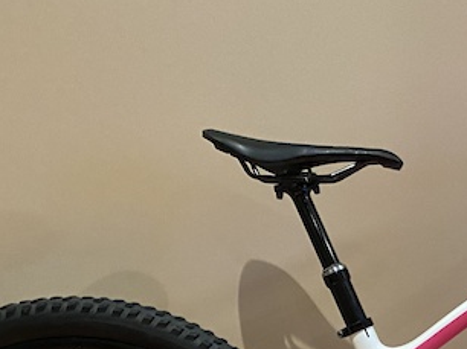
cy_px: 425
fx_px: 917
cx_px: 462
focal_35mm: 68
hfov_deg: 27.1
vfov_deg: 20.2
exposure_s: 1/30
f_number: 1.8
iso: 640
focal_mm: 4.25
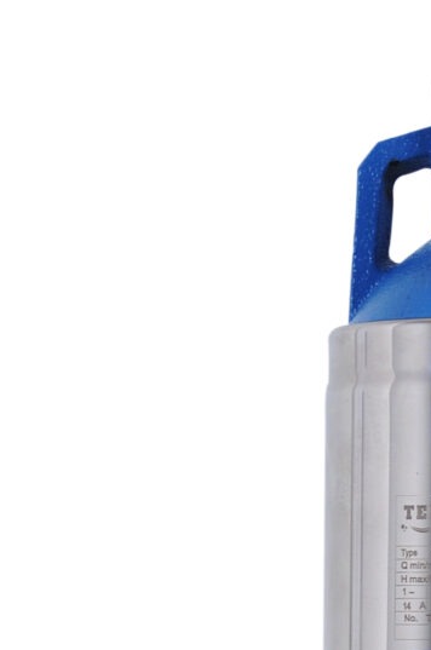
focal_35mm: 229
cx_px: 504
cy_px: 1189
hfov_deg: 5.9
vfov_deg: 8.6
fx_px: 4128
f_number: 5.6
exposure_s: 1/125
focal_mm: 40
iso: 200
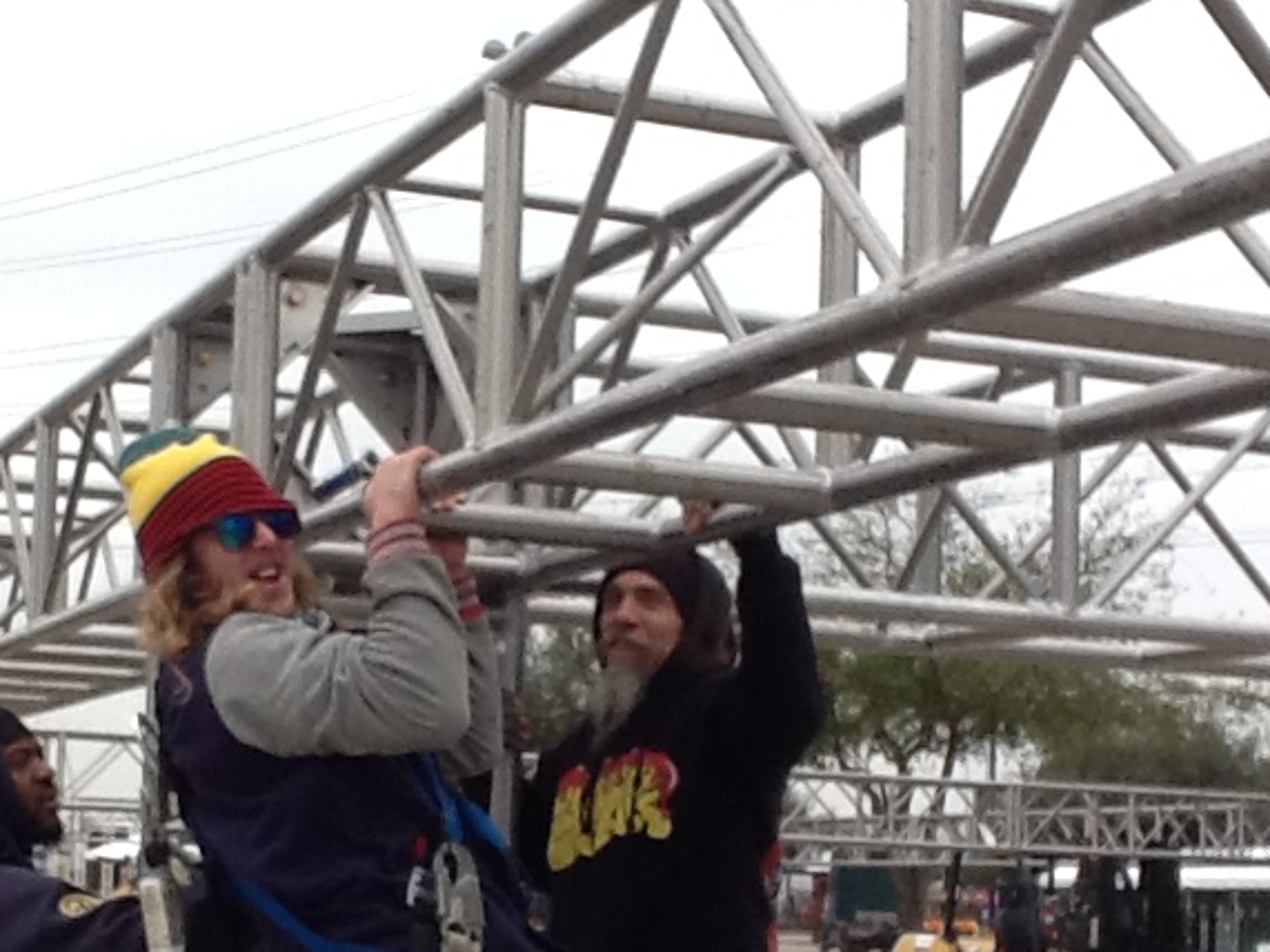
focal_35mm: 74
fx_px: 2714
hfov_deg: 26.2
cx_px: 427
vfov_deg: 19.8
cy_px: 698
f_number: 2.4
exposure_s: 1/461
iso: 40
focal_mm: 2.03
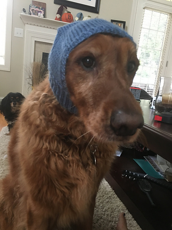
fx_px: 192
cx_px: 86
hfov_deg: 48.2
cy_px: 115
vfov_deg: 61.7
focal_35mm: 29
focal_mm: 4.15
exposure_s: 1/20
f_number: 2.2
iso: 200
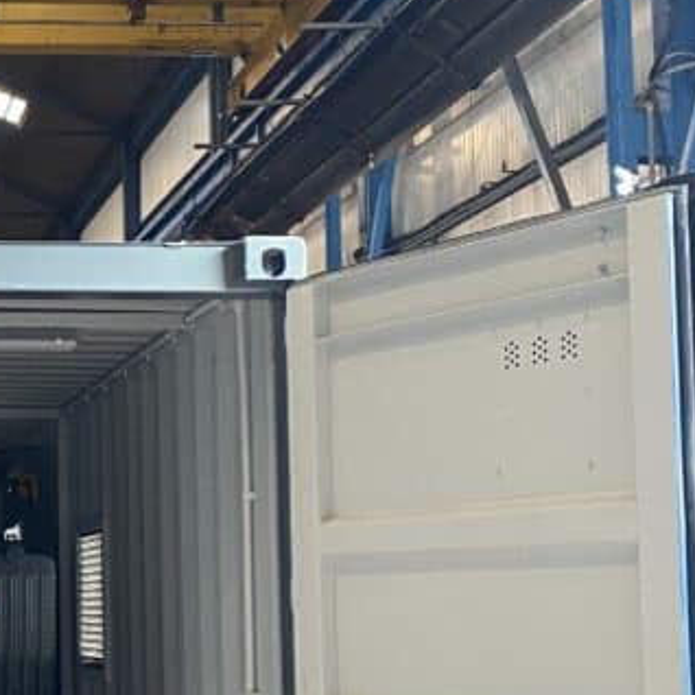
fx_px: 1681
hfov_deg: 21.7
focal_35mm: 74
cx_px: -133
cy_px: 439
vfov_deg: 23.3
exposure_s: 1/50
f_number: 1.8
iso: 125
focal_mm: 4.25
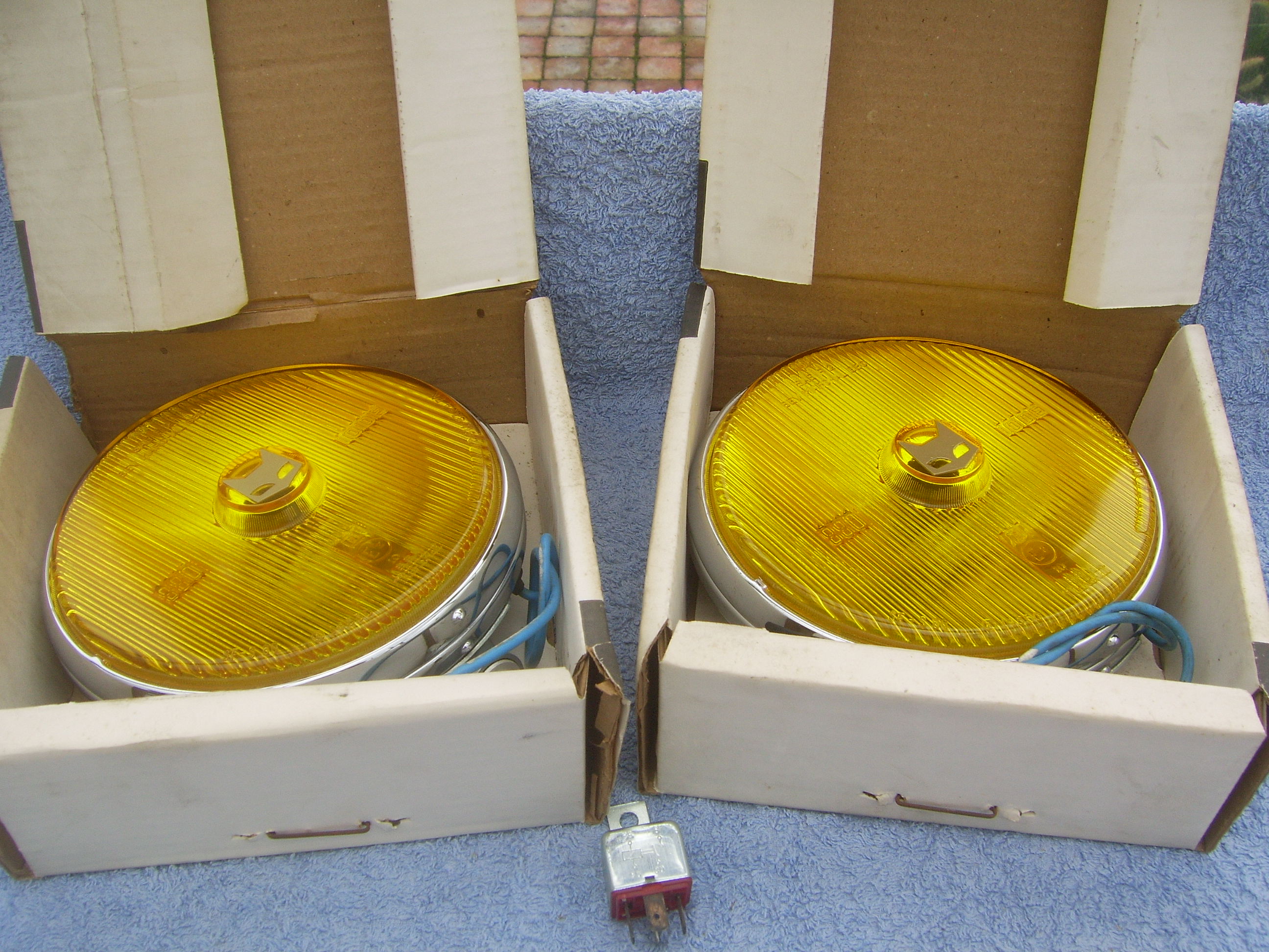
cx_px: 634
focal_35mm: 38
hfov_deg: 49.0
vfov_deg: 37.7
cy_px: 476
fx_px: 1393
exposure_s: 1/100
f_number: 4.5
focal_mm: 7.8
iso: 50
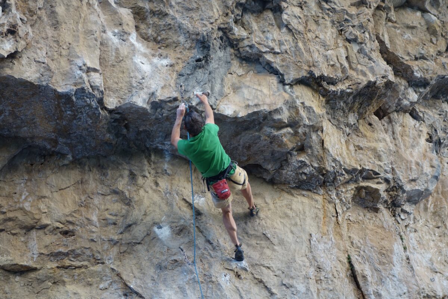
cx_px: 224
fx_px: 971
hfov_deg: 26.0
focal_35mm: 78
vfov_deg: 17.5
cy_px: 150
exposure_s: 1/80
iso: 400
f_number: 4.5
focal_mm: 28.84
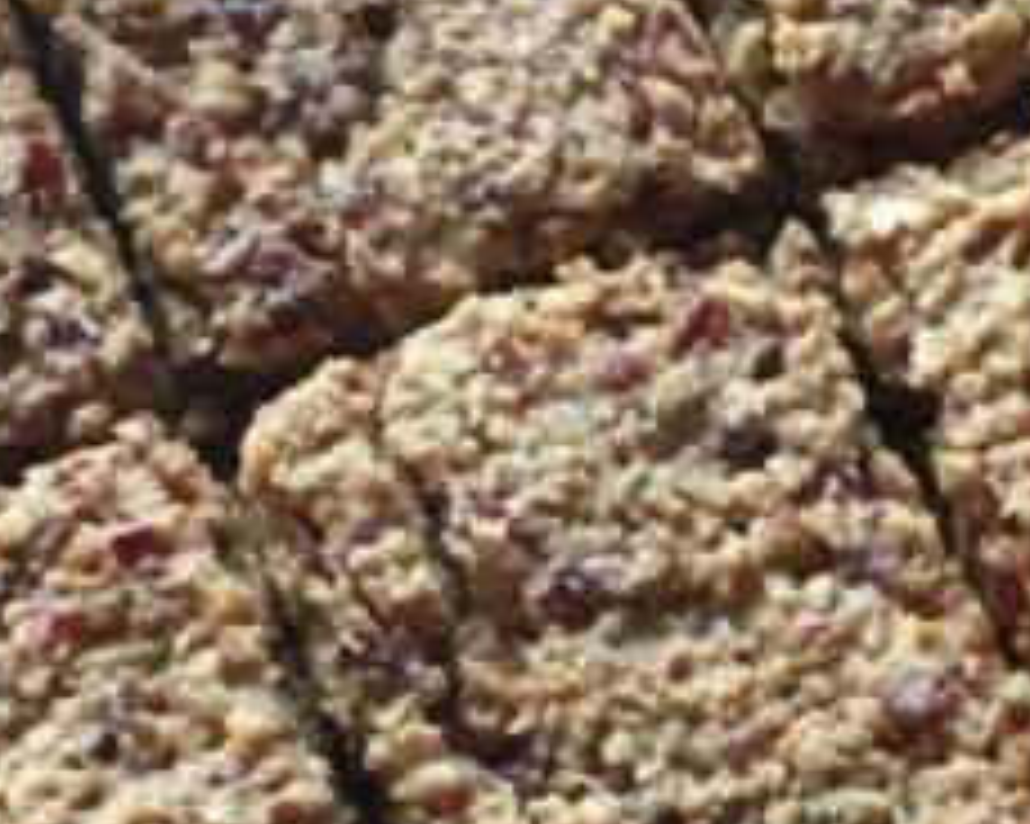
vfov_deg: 15.1
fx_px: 3017
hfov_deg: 19.3
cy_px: 950
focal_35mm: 99
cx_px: 711
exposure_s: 1/33
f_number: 2.2
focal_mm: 4.15
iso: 125
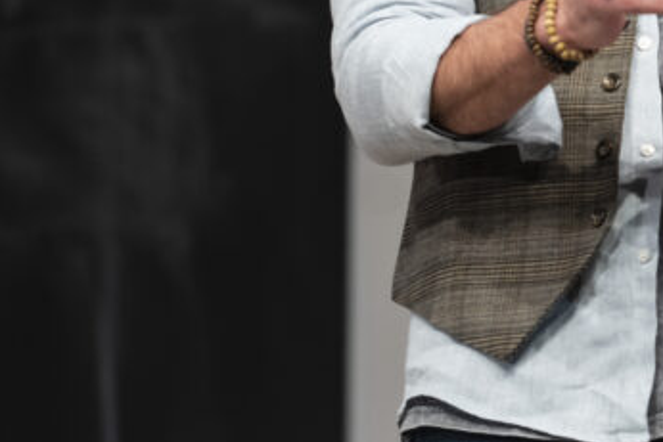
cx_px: 671
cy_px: -39
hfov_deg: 4.5
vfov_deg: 3.0
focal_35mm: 459
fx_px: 8456
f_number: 4
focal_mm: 155
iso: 1000
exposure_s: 1/250
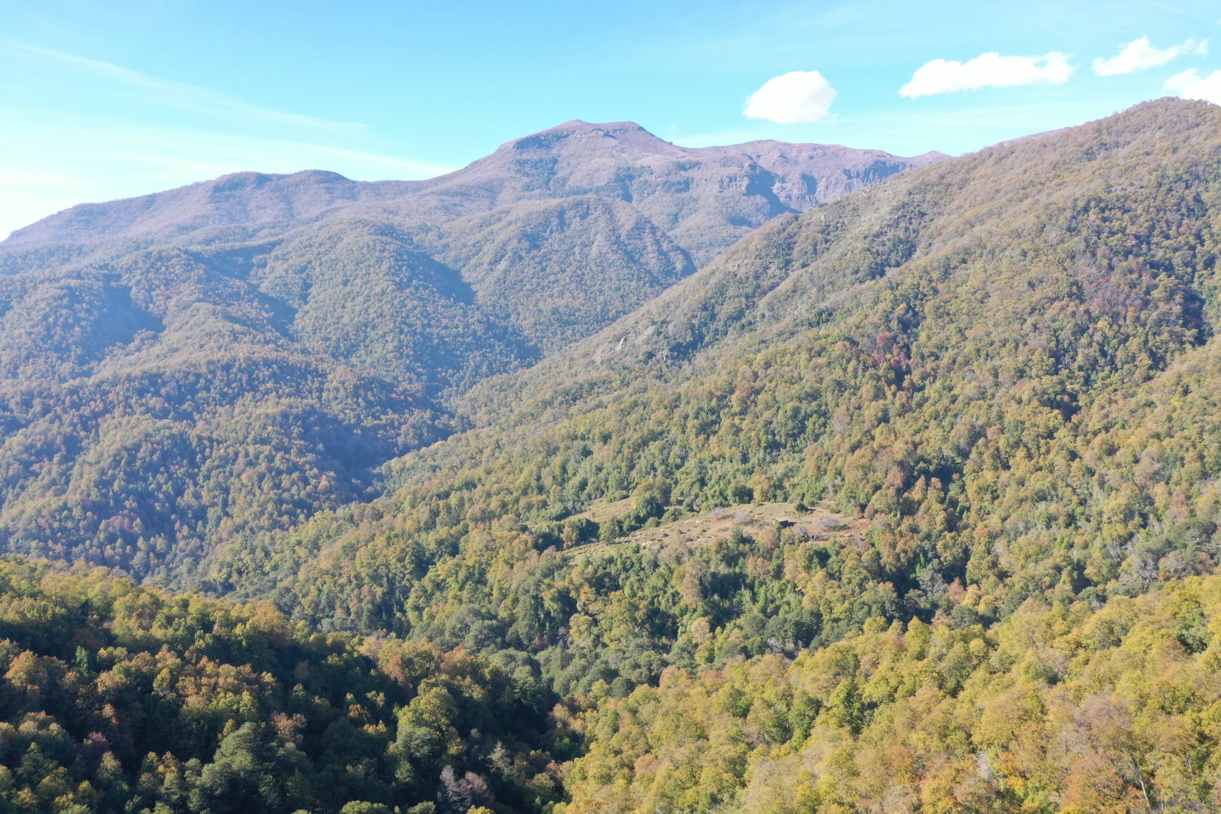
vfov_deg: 46.4
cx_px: 610
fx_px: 950
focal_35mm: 28
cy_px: 407
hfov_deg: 65.5
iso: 100
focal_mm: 10.26
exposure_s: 1/200
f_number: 5
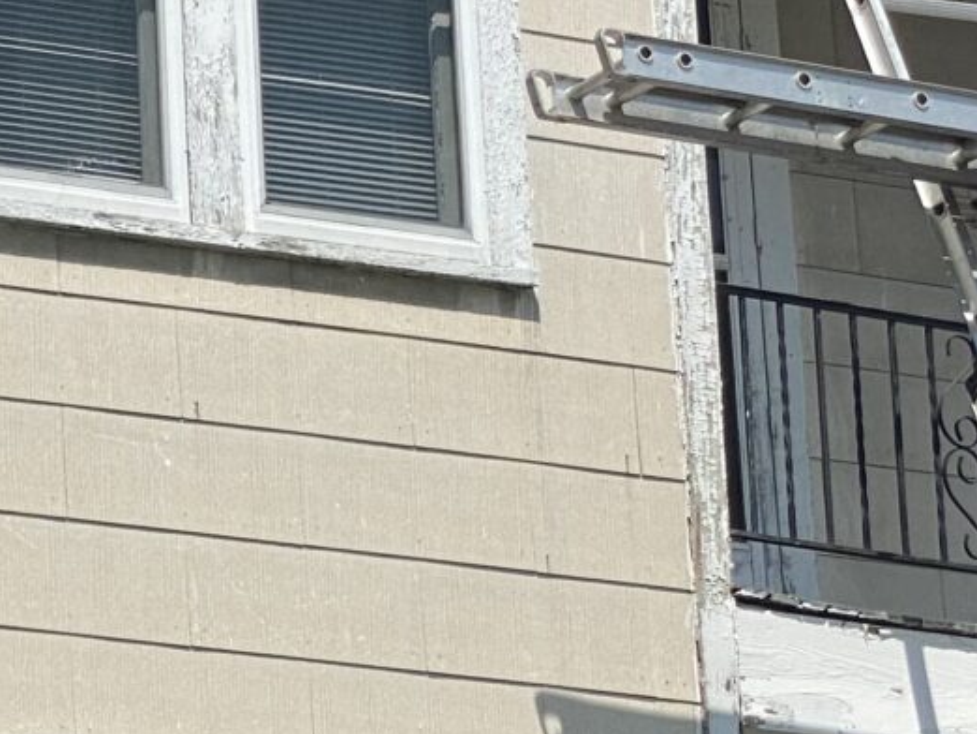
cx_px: -904
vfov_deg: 7.3
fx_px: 5760
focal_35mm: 204
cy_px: 144
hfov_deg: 9.2
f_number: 2
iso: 20
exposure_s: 1/1370
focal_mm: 6
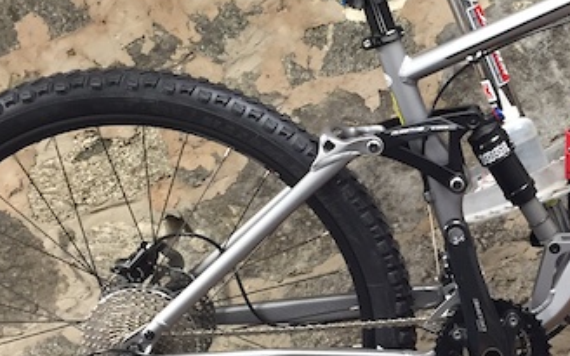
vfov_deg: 17.4
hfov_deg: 26.3
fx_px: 1165
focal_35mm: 75
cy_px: 217
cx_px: 540
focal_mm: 4.15
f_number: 2.2
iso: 80
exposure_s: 1/30
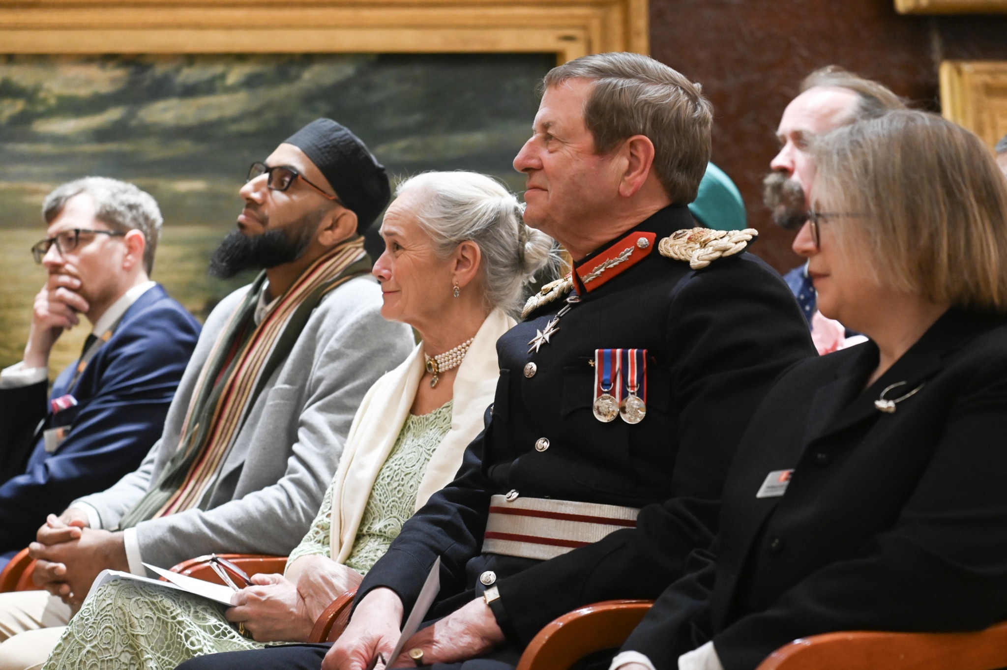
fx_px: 3131
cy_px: 335
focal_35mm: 112
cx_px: 504
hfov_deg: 18.3
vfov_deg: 12.2
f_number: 4
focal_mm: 112
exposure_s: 1/125
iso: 3200
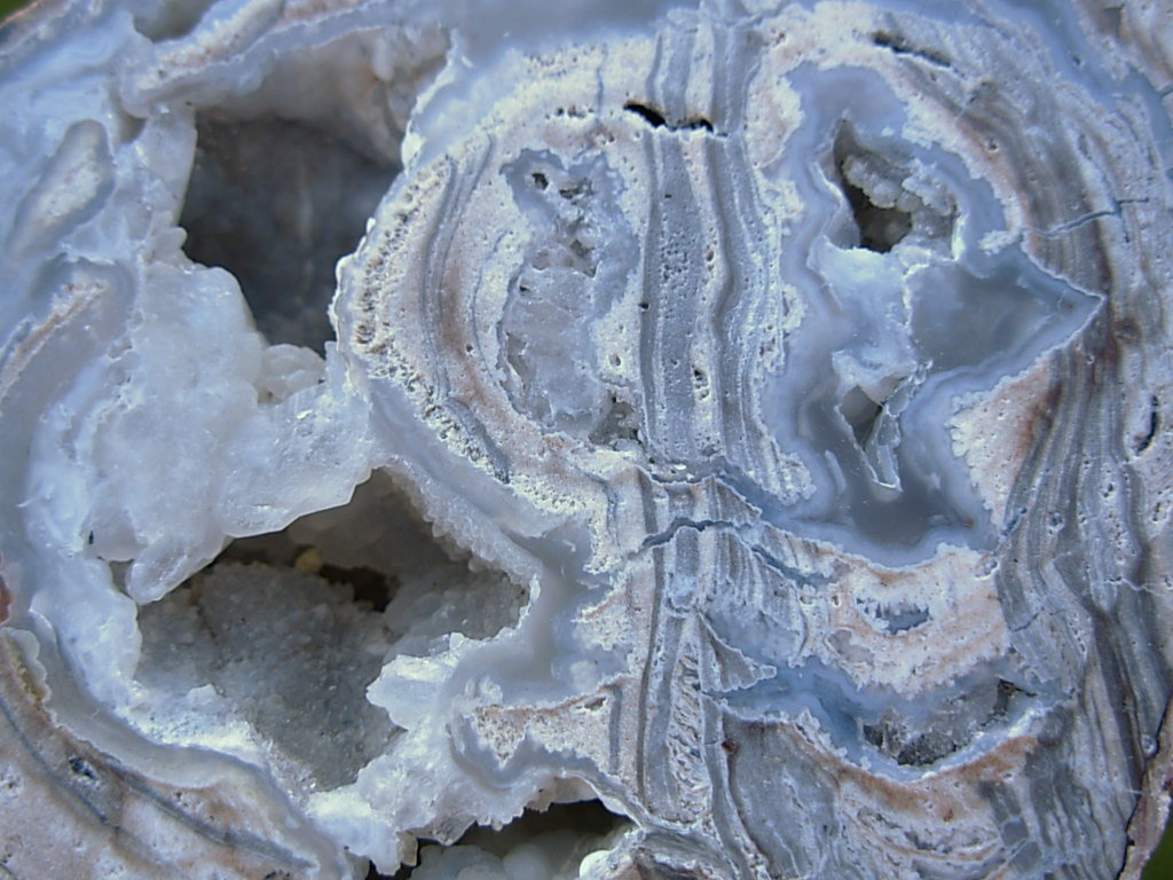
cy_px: 440
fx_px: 1288
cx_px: 586
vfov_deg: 37.7
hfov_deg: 49.0
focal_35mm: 38
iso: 50
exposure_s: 1/67.8
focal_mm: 6.3
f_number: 2.9
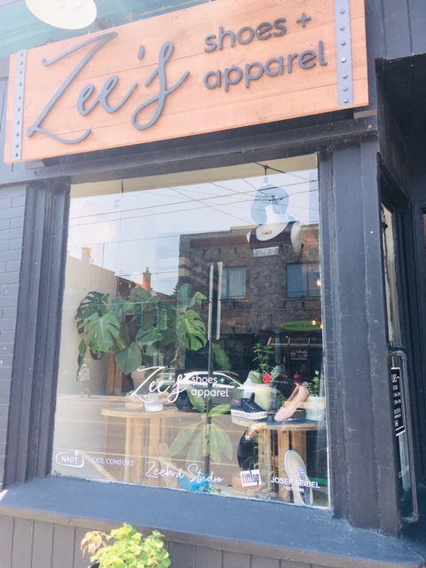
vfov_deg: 61.7
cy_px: 284
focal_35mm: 29
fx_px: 476
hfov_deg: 48.2
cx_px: 213
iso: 25
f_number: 2.2
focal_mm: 4.15
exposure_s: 1/273
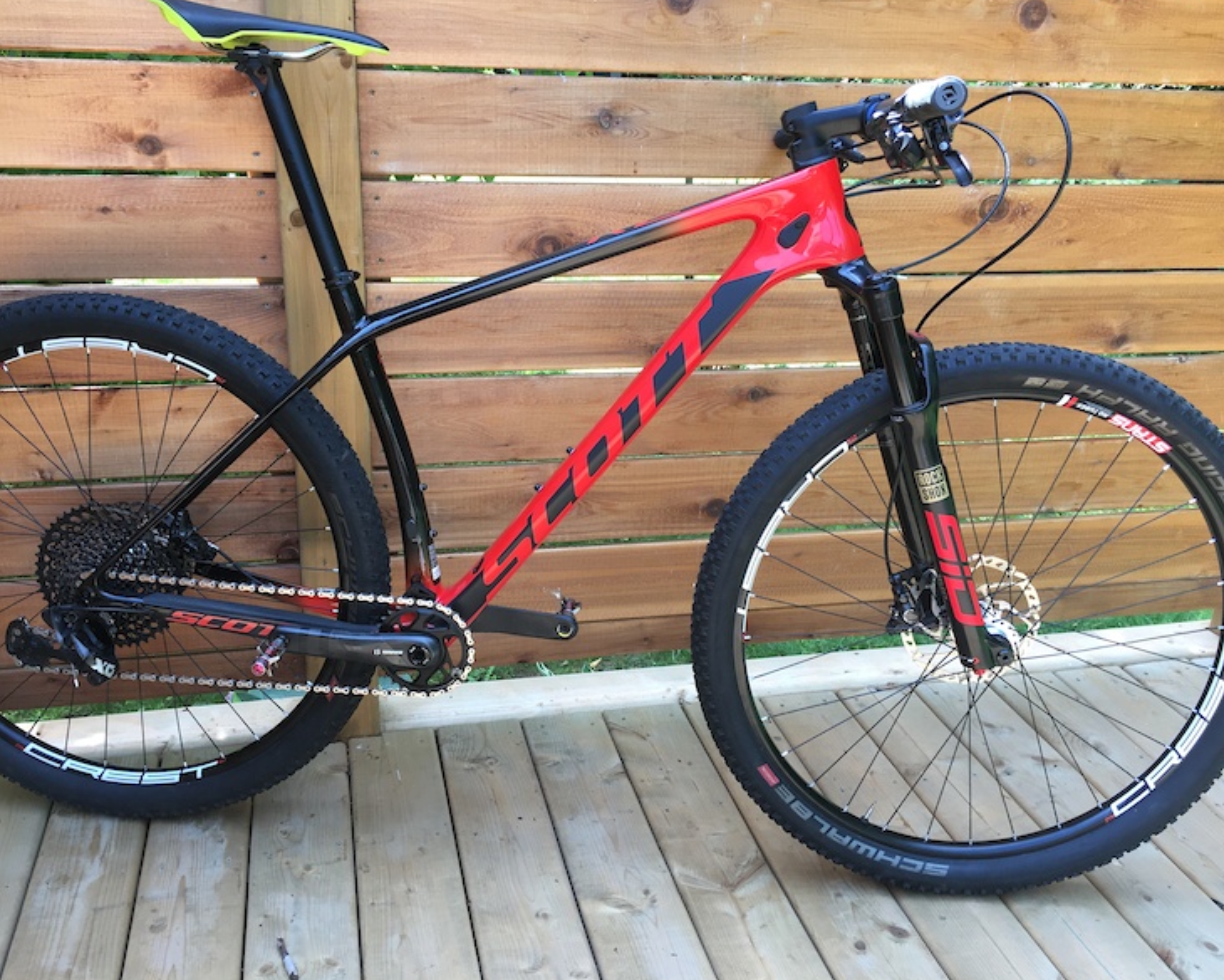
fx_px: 1123
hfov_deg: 57.1
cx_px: 562
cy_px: 485
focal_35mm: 31
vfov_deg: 47.1
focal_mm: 4.15
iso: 32
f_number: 2.2
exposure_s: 1/120
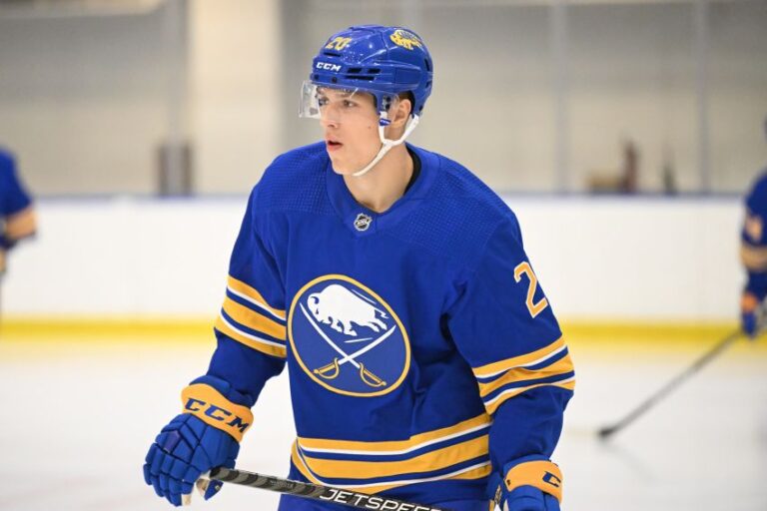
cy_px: 256
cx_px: 384
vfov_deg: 7.8
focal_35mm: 175
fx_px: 3728
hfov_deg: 11.7
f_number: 2.8
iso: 8000
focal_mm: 175
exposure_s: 1/1600
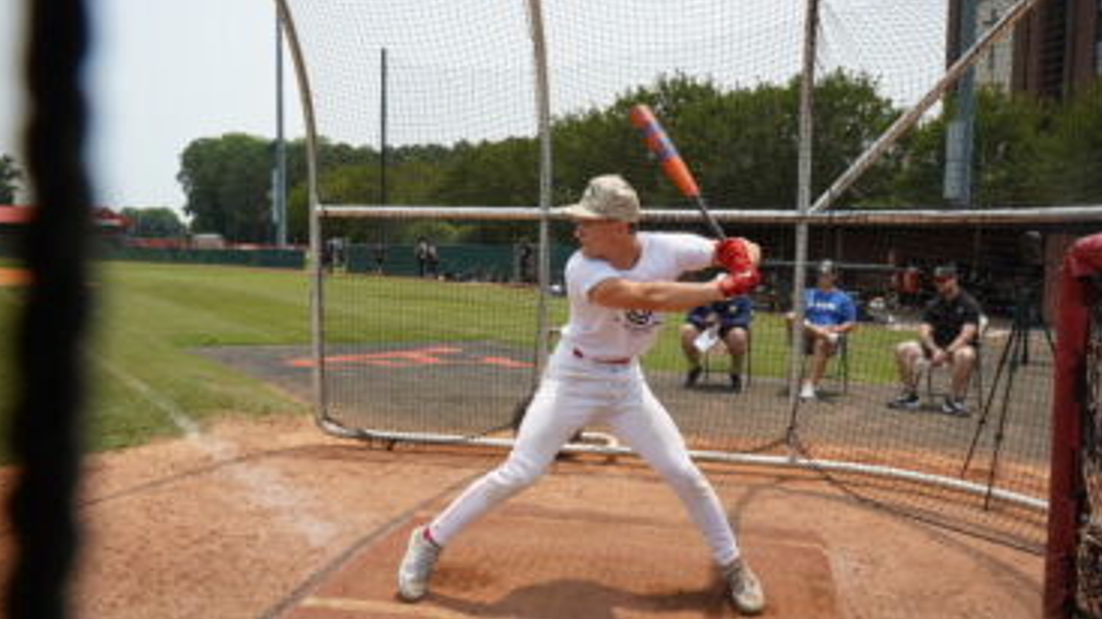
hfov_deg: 61.0
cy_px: 323
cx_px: 559
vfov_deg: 36.6
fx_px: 935
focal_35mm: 32
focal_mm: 28
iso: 800
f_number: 20
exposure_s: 1/250
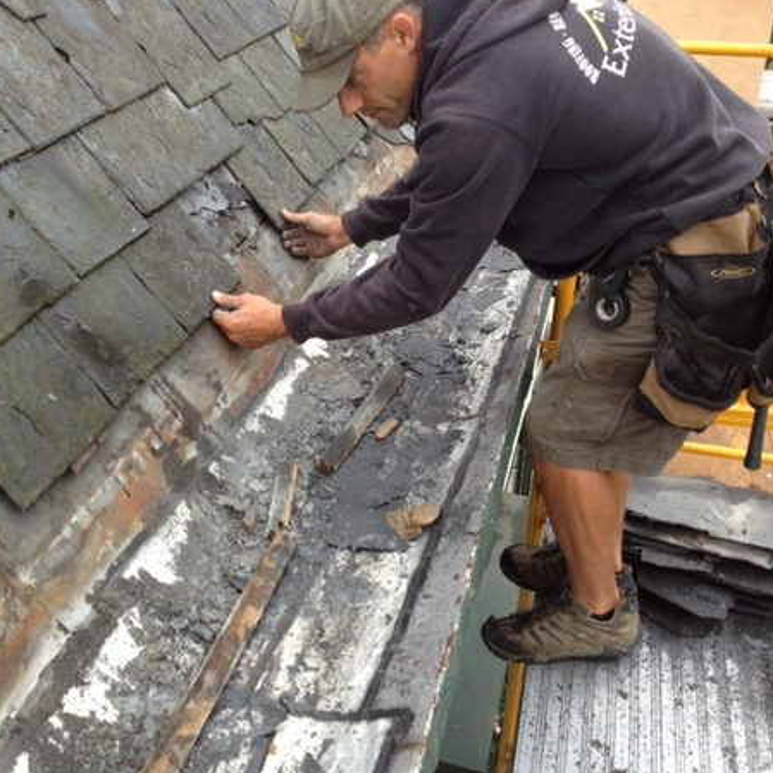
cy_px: 388
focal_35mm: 42
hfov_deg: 39.7
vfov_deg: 40.0
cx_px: 285
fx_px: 1061
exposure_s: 1/132
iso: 64
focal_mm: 4.28
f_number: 2.4
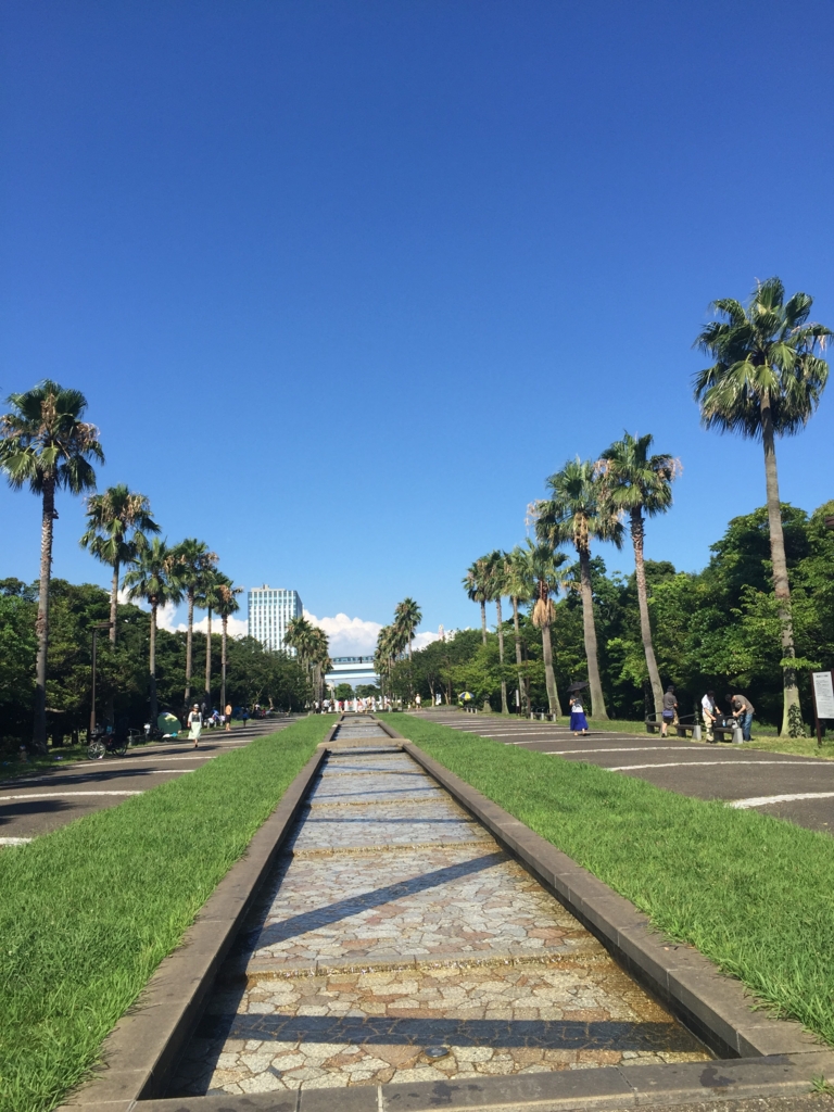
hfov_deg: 48.2
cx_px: 417
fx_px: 932
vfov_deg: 61.7
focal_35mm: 29
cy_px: 556
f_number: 2.2
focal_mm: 4.15
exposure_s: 1/1883
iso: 32
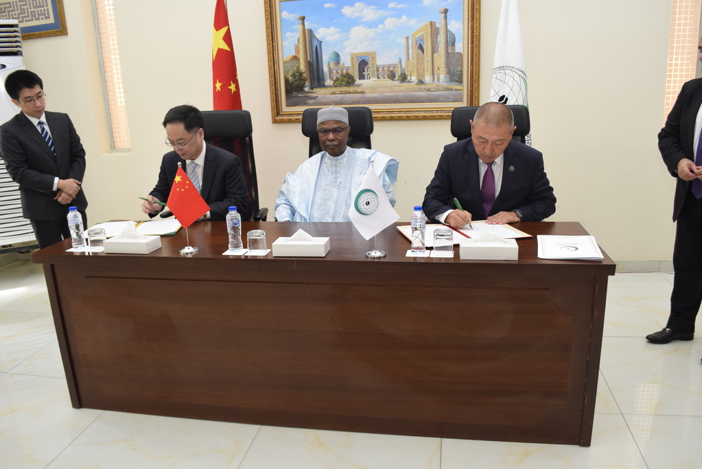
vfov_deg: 48.0
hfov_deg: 67.3
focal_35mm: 27
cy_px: 234
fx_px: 527
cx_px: 351
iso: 800
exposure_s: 1/100
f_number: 5
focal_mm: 18
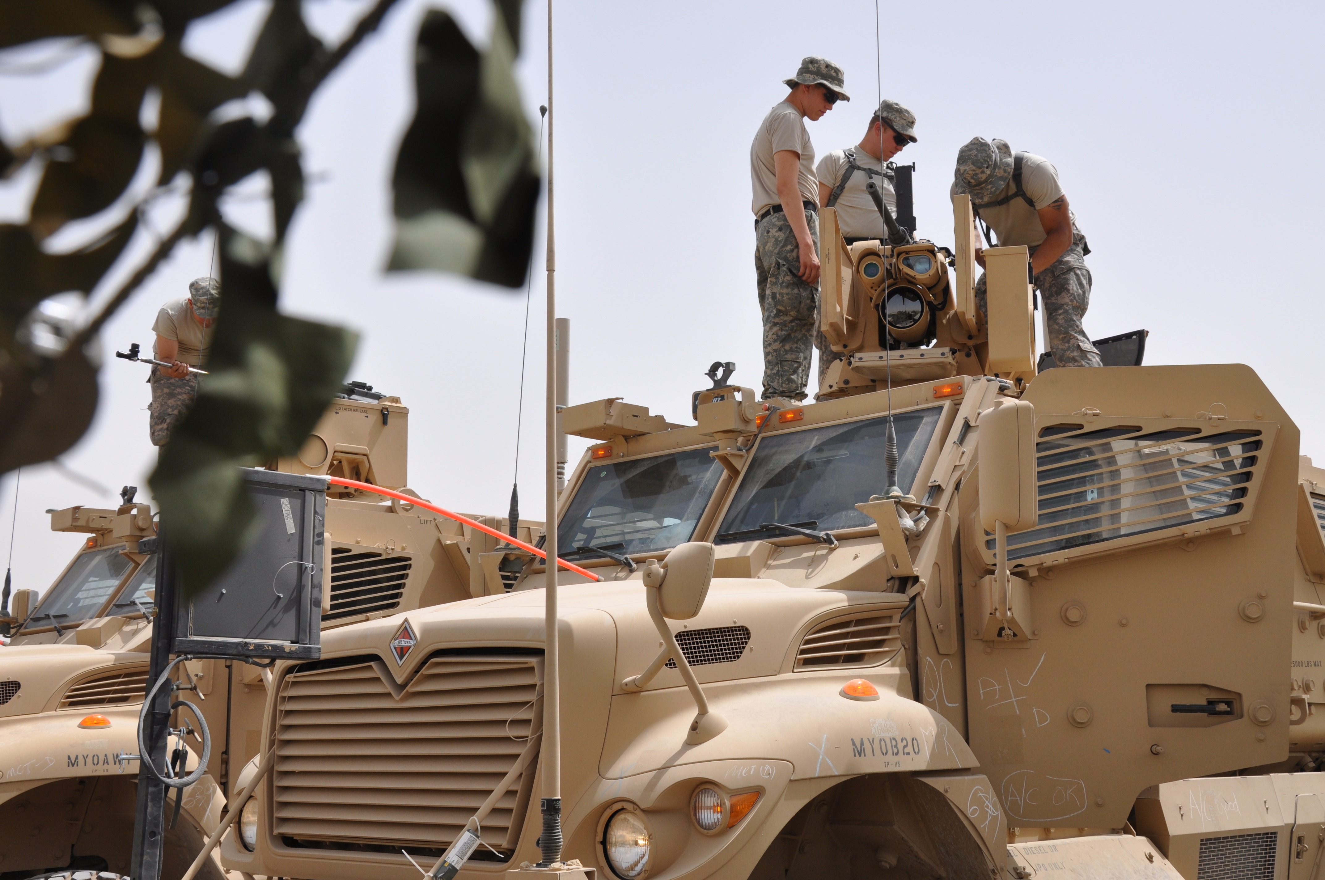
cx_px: 662
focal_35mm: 42
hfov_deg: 46.4
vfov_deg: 31.8
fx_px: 1544
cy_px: 440
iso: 200
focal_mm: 28
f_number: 10
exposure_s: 1/400
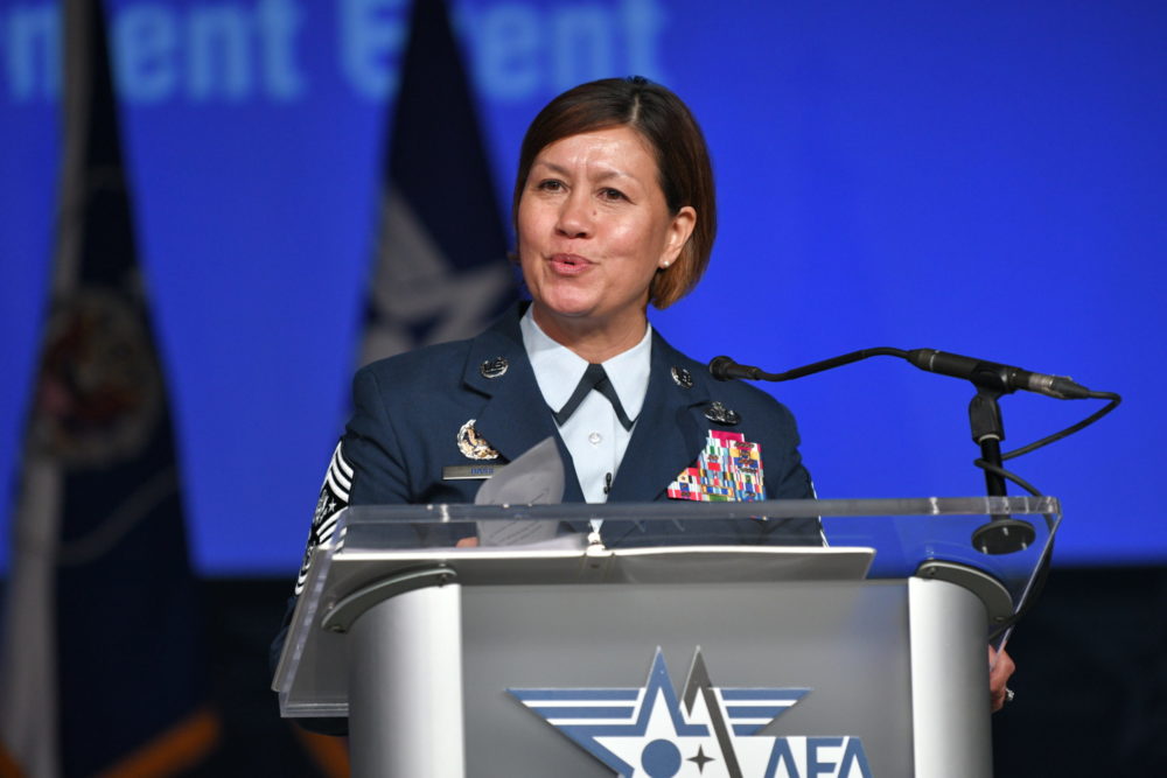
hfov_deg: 7.2
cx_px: 584
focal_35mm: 285
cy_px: 389
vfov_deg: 4.8
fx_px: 9239
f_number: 2.8
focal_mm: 190
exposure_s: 1/640
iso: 800
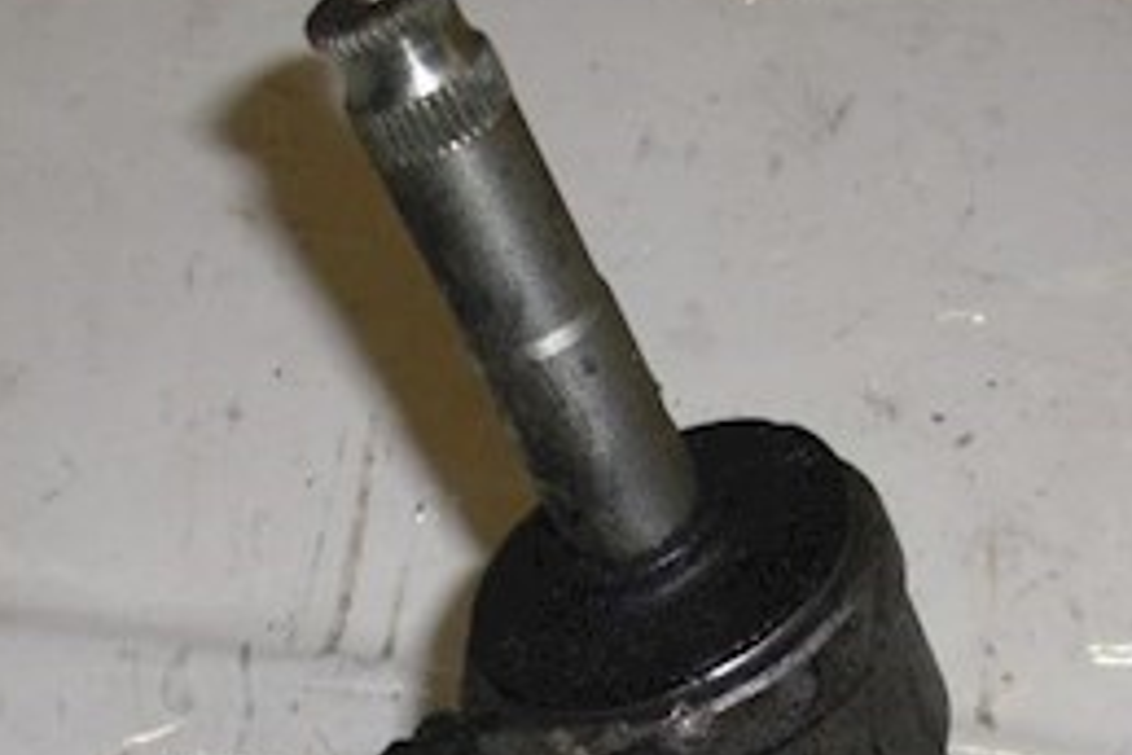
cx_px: 649
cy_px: 988
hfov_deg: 21.9
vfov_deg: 14.1
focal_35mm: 93
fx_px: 2924
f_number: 2.8
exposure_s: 1/60
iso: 50
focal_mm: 6.3
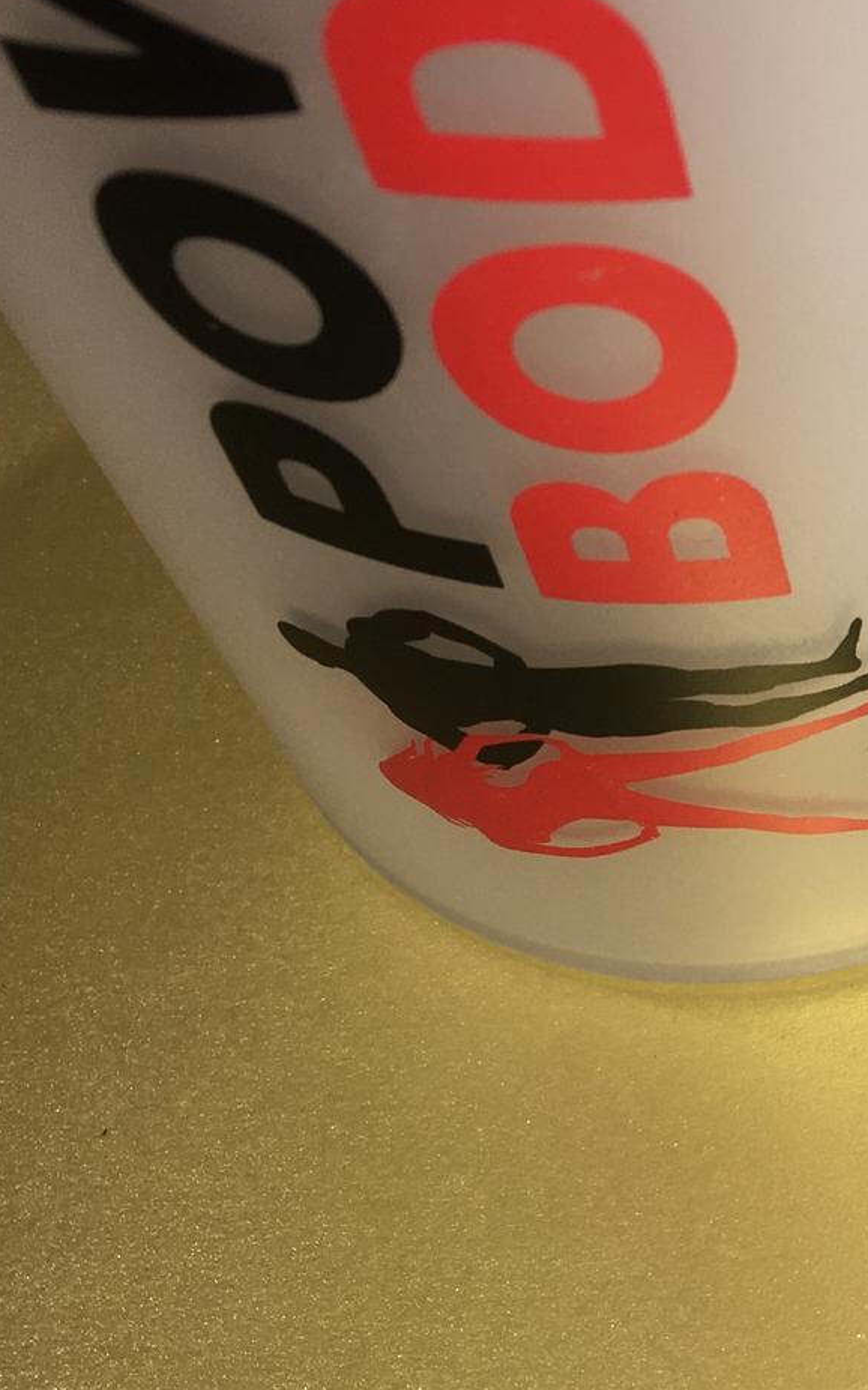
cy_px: 832
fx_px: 2536
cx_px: 1353
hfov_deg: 17.3
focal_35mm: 67
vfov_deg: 30.5
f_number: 2.2
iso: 25
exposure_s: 1/119
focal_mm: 4.15
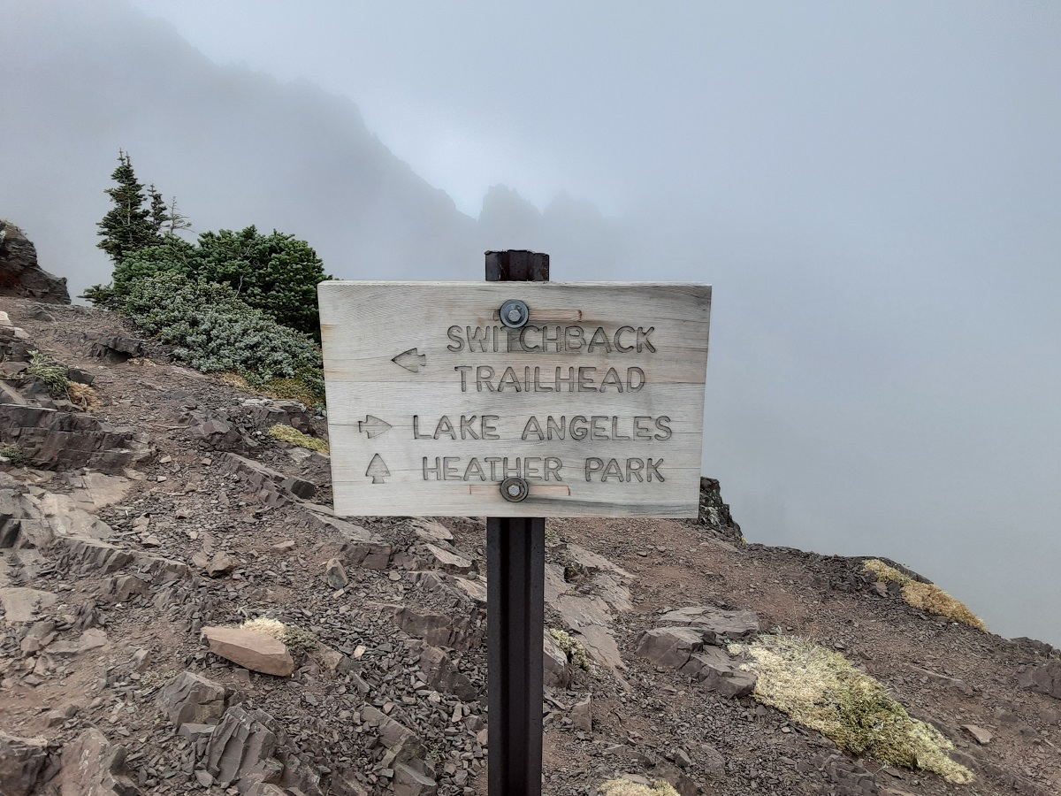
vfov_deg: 51.4
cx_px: 530
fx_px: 828
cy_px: 398
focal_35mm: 27
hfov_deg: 65.3
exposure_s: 1/427
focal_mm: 2.91
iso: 40
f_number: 1.9
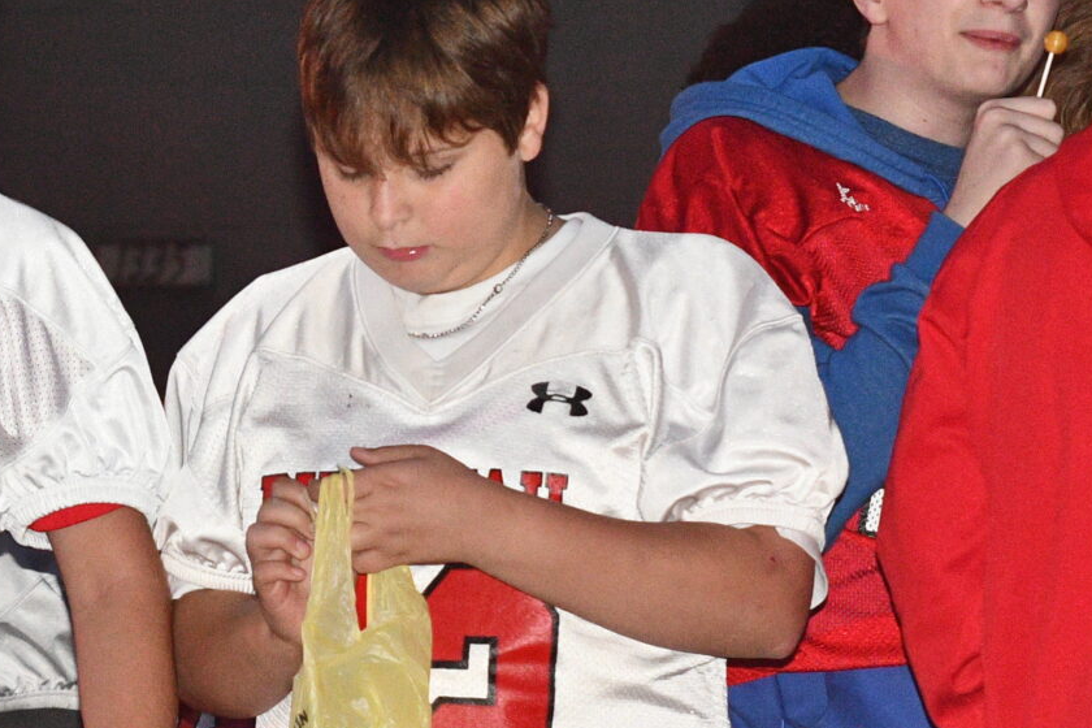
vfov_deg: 4.3
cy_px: 318
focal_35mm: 320
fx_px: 9706
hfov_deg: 6.4
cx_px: 274
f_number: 6.3
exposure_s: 1/60
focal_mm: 70
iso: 2500
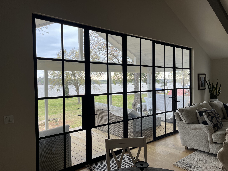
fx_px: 171
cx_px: 114
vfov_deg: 53.1
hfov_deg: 67.3
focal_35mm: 26
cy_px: 86
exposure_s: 1/122
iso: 40
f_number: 1.6
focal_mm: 5.1
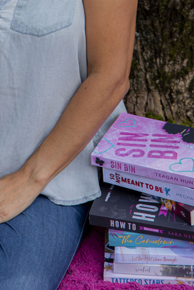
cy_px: -28
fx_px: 1323
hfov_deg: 8.3
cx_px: 11
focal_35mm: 164
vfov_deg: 12.3
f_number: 4
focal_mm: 70
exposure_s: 1/200
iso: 125
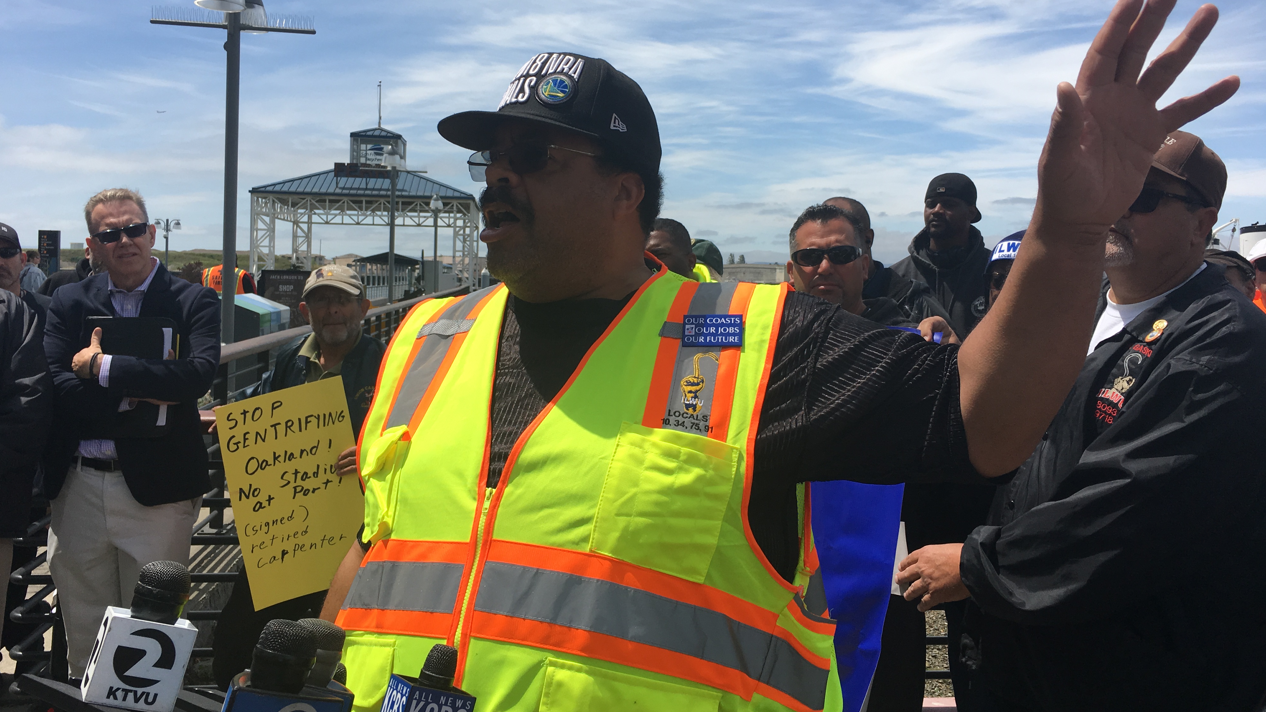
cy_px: 316
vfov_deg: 36.6
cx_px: 628
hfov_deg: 61.0
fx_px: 1074
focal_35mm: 32
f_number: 2.2
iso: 25
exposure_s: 1/2137
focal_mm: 4.15
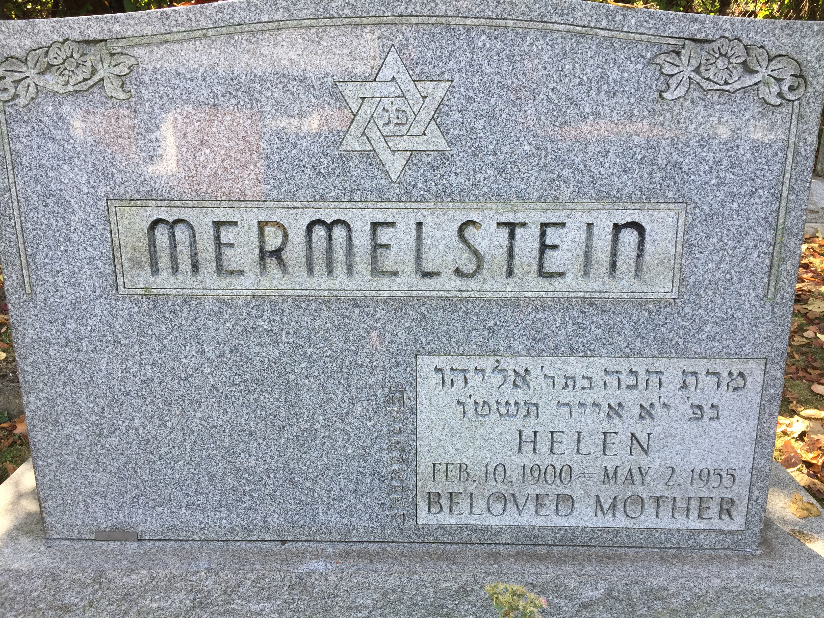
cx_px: 412
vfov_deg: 48.2
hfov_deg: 61.7
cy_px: 309
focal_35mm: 29
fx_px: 690
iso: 32
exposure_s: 1/213
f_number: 2.2
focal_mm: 4.15
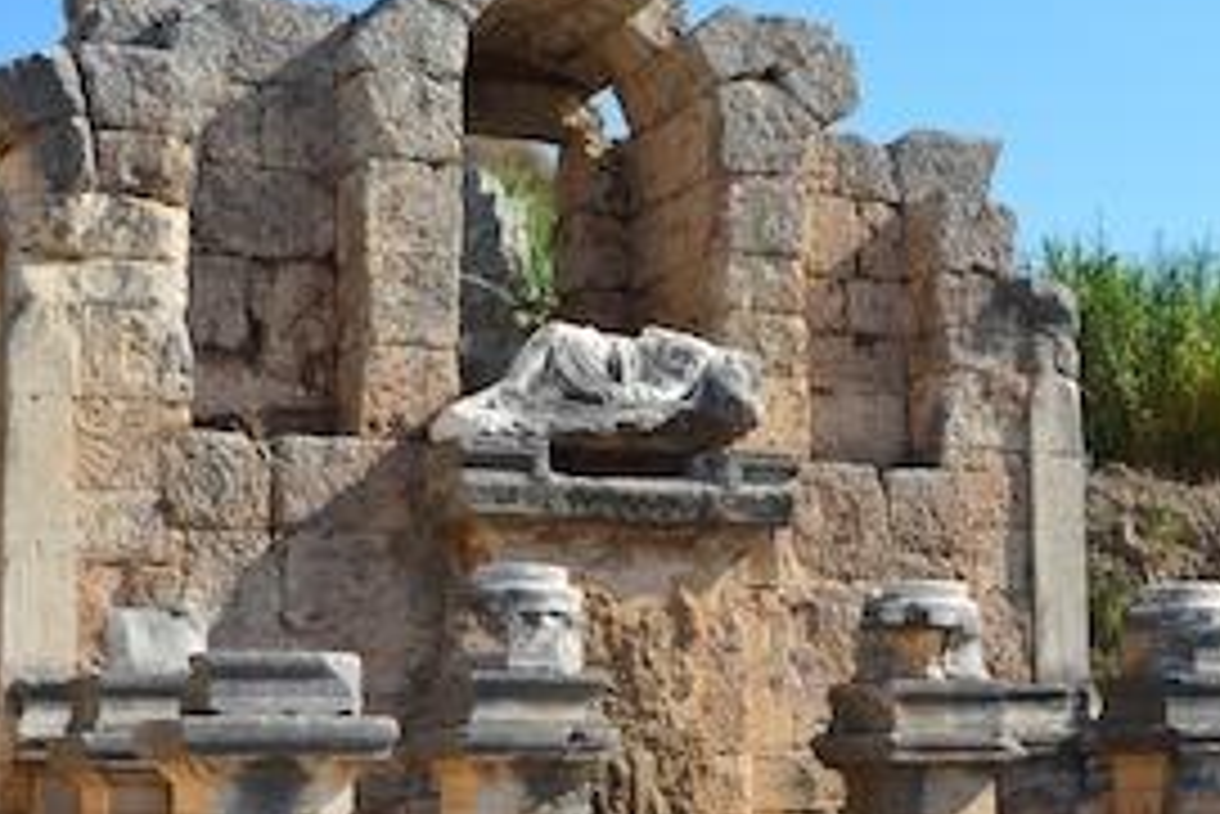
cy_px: 571
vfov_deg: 19.7
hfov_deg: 29.2
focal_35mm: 69
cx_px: 621
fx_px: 2339
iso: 200
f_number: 10
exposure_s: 1/320
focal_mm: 26
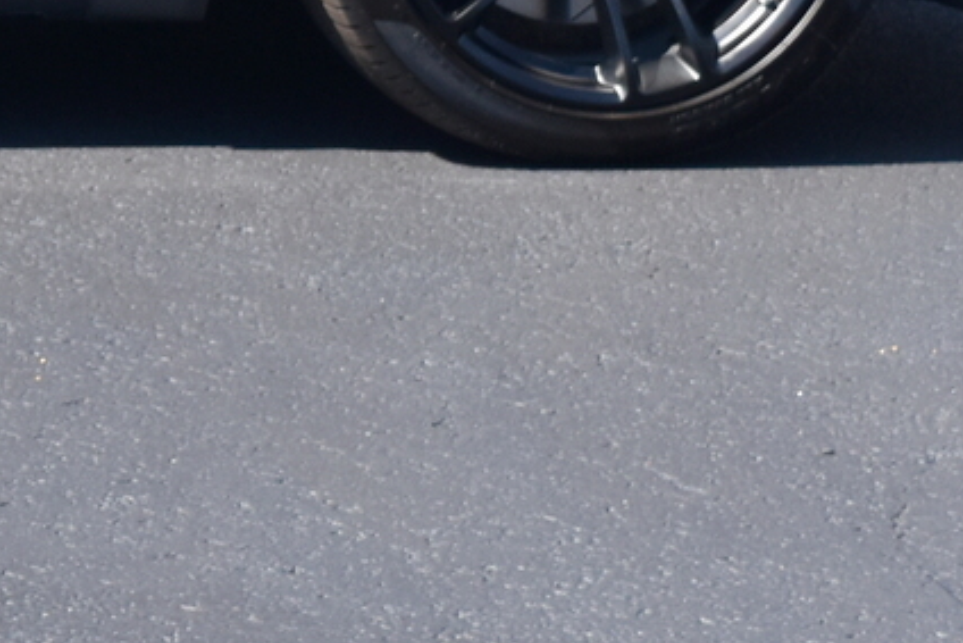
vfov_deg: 5.9
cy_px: -451
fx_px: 6181
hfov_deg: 8.5
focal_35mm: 231
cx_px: -802
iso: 400
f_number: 7.1
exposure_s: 1/200
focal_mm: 34
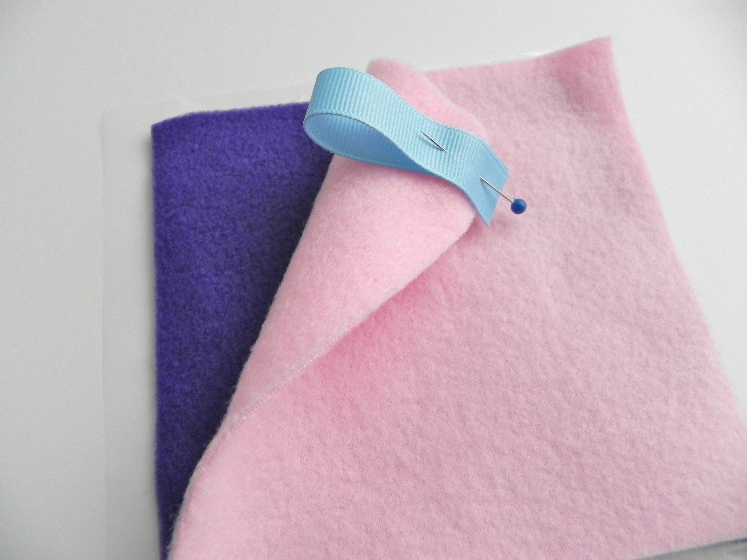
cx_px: 374
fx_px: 561
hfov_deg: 67.3
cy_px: 280
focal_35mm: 26
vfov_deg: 53.1
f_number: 2.8
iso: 160
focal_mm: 4.6
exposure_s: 1/64.1
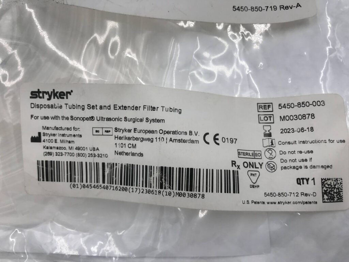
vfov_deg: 49.7
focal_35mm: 28
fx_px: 282
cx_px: 174
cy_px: 131
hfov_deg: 63.4
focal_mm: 3.99
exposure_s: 1/149
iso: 20
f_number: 1.8
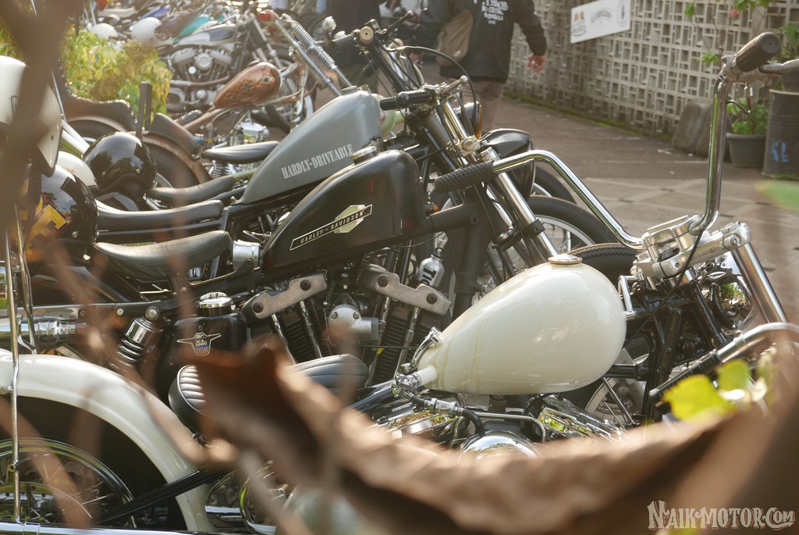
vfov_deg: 21.0
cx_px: 400
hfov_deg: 30.9
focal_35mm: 65
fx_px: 1444
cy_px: 268
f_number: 4
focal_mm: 29.3
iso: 200
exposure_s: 1/160
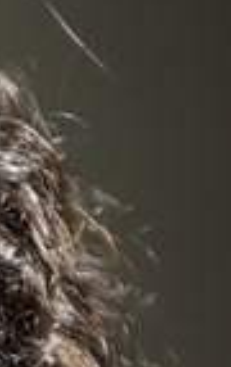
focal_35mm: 464
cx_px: -456
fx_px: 4650
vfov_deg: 4.4
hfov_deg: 2.8
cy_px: 771
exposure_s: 1/640
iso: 200
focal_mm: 70
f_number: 2.8
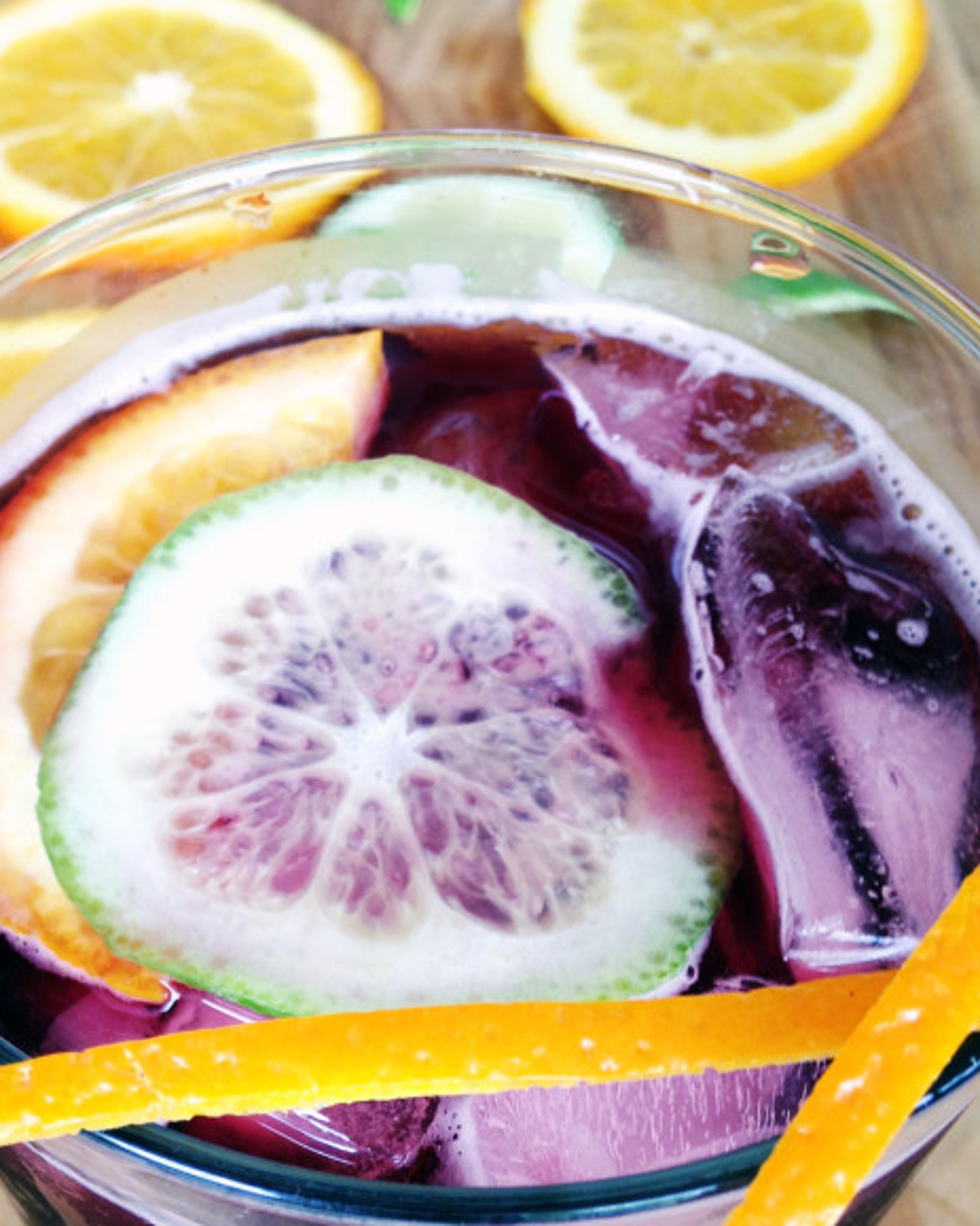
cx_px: 383
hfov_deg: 26.6
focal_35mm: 57
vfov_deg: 33.0
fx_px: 2067
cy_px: 659
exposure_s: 1/24
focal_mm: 4.12
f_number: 2.4
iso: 50
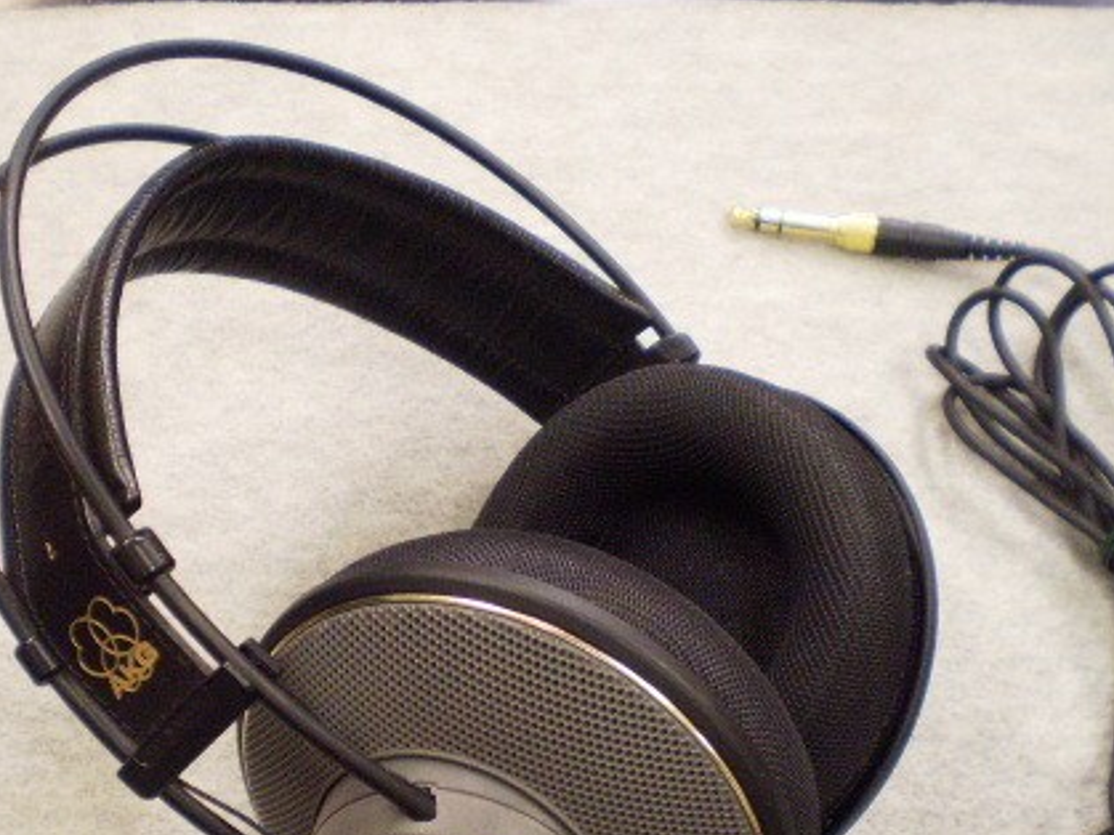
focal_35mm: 55
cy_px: 612
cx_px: 566
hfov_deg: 34.9
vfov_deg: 26.3
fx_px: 1769
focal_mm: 6.3
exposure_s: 1/40
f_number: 3.1
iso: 400
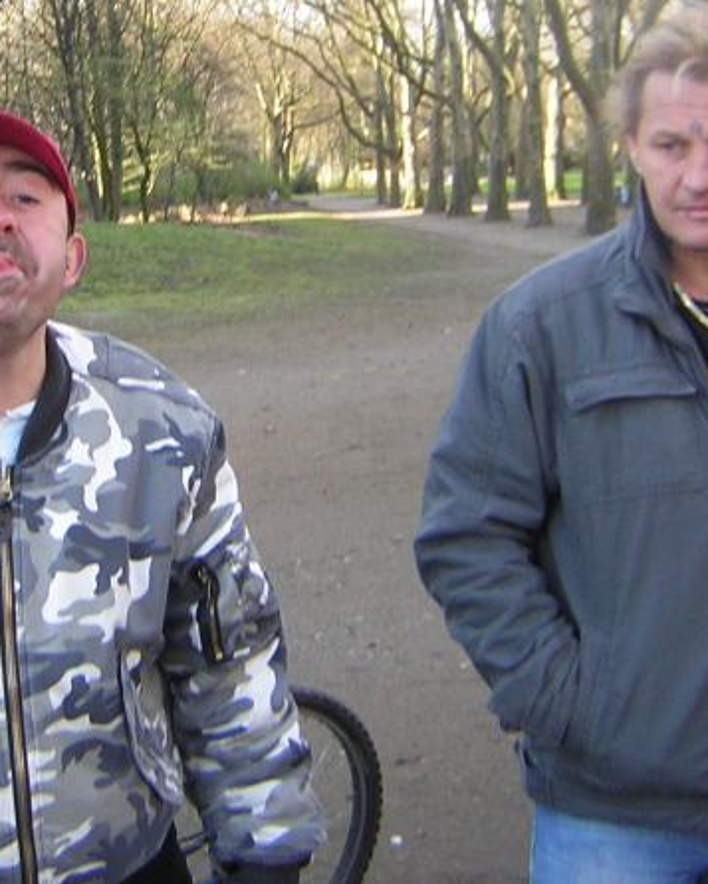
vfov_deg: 29.9
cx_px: 313
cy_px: 333
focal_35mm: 63
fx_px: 1650
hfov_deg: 24.2
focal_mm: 4.7
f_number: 2.6
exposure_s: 1/50.7
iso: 50
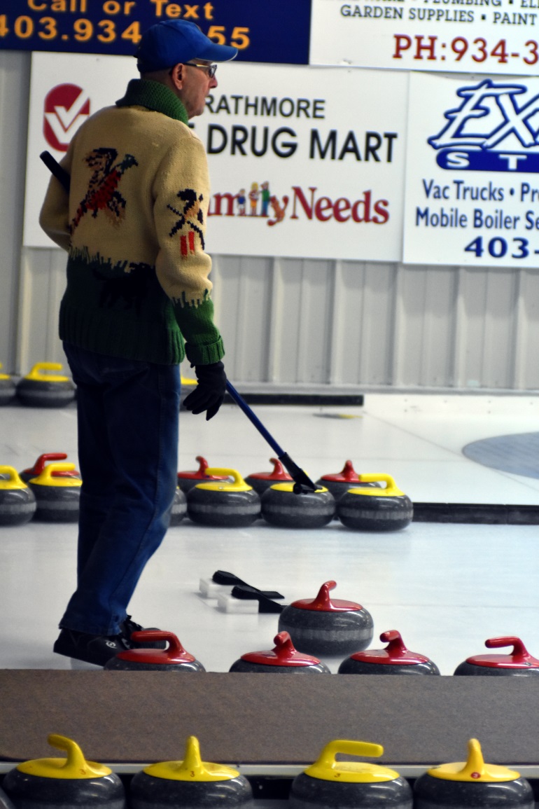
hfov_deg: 11.4
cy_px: 404
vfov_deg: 17.1
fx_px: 2695
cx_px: 270
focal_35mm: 120
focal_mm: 80
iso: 2800
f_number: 4
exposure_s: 1/250
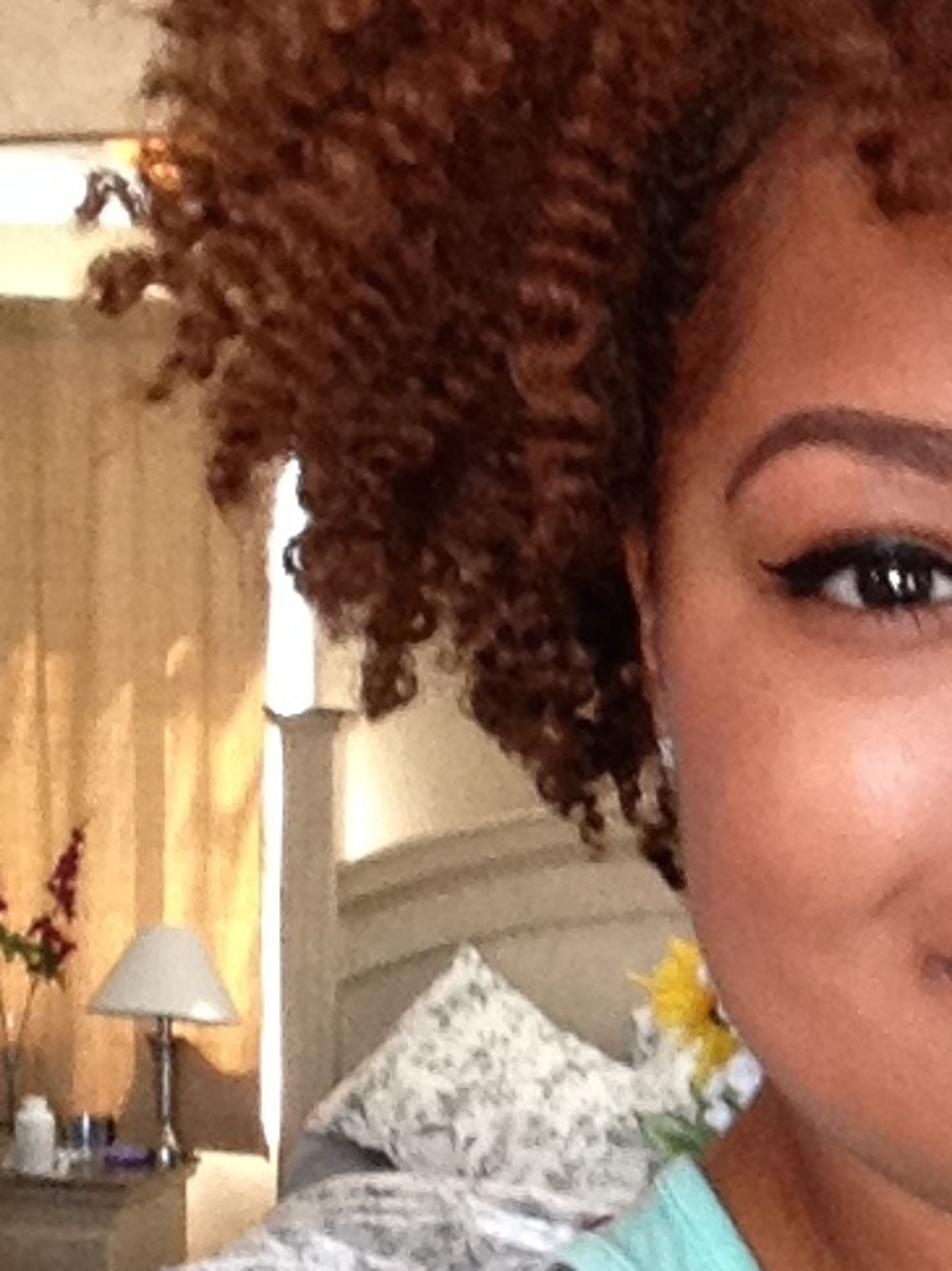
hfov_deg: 16.4
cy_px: 989
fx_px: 3193
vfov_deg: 22.3
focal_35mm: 87
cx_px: 1093
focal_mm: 2.15
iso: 250
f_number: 2.4
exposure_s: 1/30
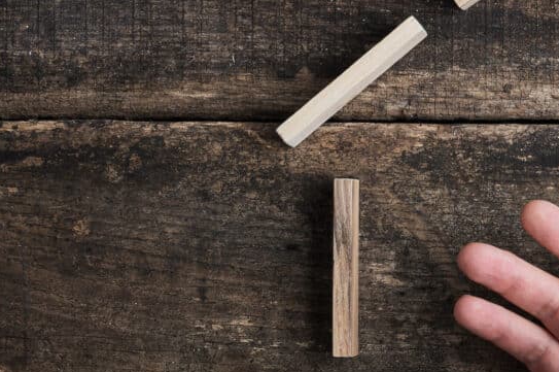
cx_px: 673
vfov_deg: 9.1
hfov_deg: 13.2
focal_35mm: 151
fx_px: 2343
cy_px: 256
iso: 100
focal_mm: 40
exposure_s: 1/160
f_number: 8
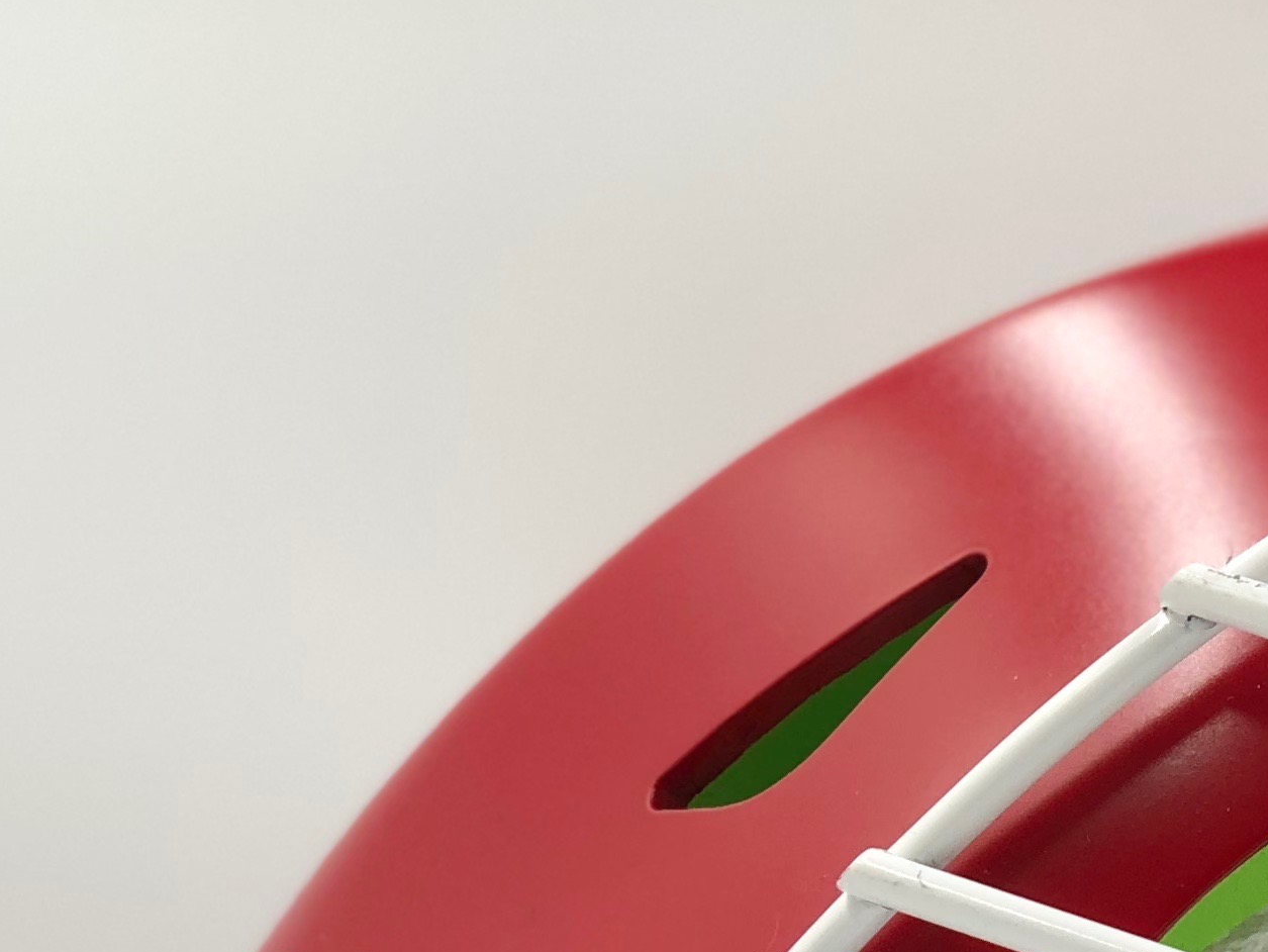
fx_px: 6119
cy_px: 1516
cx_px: 1633
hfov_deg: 11.5
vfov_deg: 8.6
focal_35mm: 167
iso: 16
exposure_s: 1/60
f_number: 2.4
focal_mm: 6
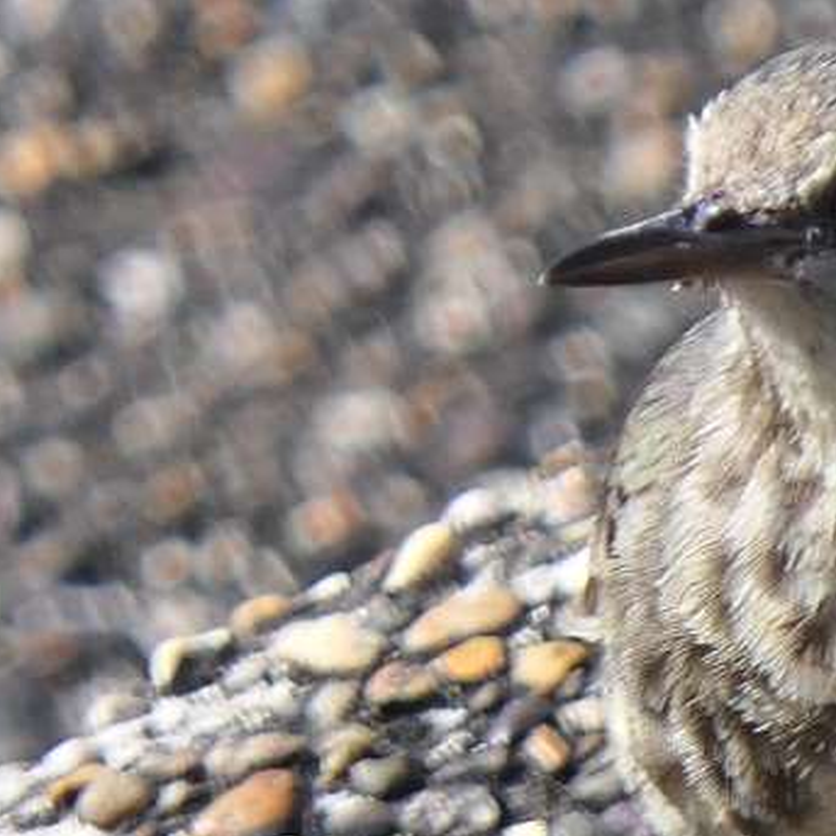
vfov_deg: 0.7
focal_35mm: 2377
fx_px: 64948
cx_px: 1081
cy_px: 729
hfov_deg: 0.7
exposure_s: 1/400
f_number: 4.5
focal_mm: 176
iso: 125
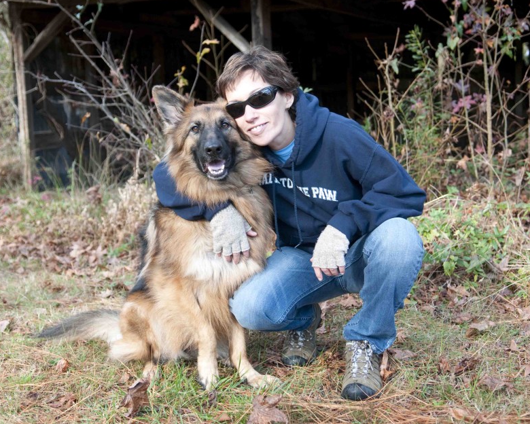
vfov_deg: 33.4
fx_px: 706
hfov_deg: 41.2
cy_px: 209
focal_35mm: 45
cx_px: 264
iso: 200
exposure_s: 1/400
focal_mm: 26
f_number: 2.8
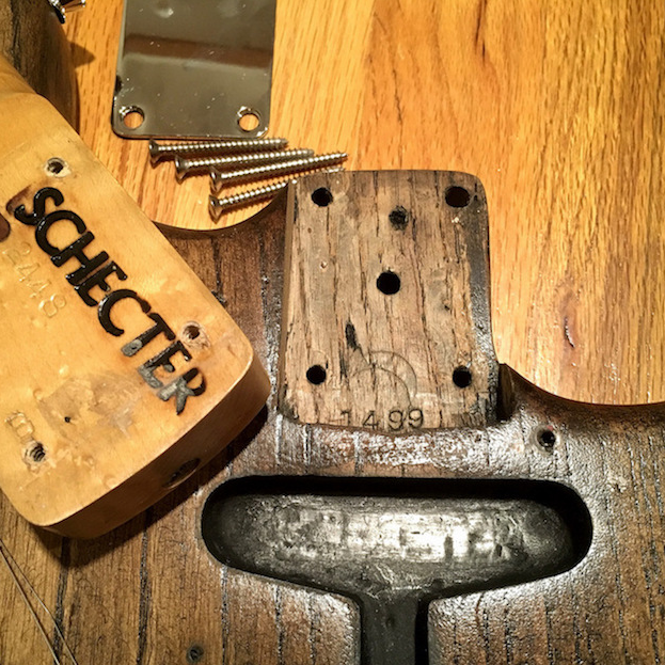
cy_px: 359
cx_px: 324
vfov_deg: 44.9
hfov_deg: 44.9
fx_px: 804
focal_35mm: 37
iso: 200
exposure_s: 1/24
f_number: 2.2
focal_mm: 4.15
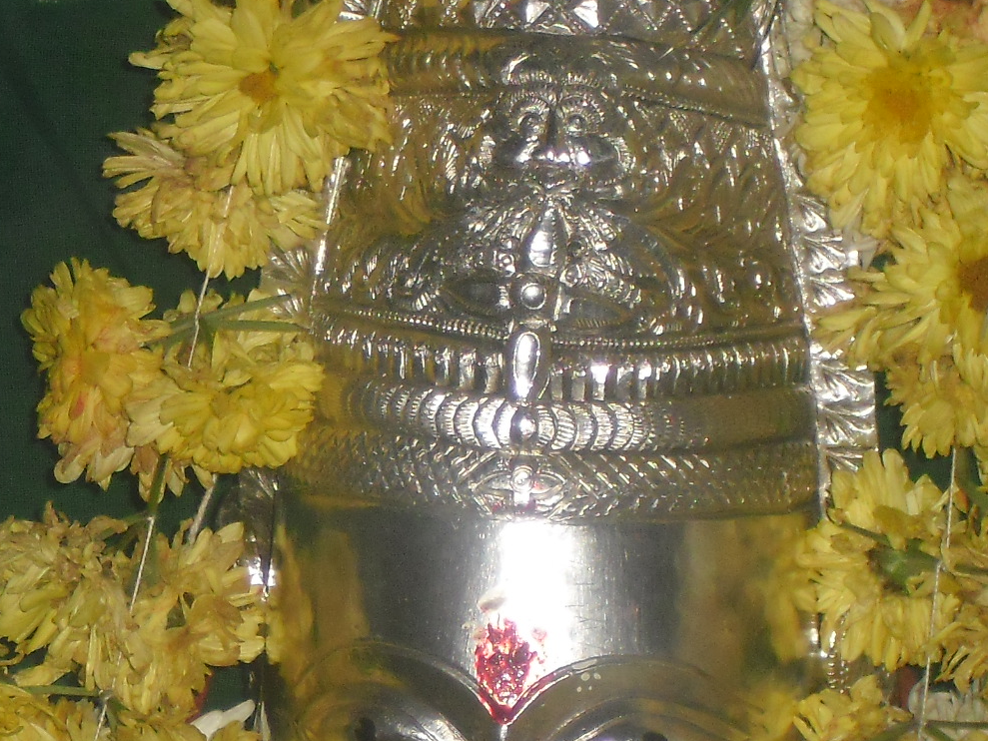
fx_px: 7907
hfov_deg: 7.1
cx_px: 465
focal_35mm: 277
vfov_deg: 5.3
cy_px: 848
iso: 200
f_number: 5.6
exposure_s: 1/60
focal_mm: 18.9
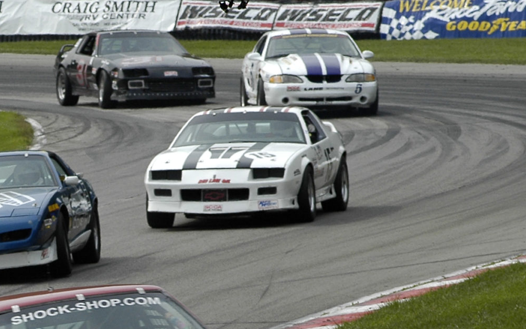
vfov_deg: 2.3
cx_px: 35
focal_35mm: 565
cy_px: 405
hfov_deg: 3.7
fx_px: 8104
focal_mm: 145
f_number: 9
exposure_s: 1/500
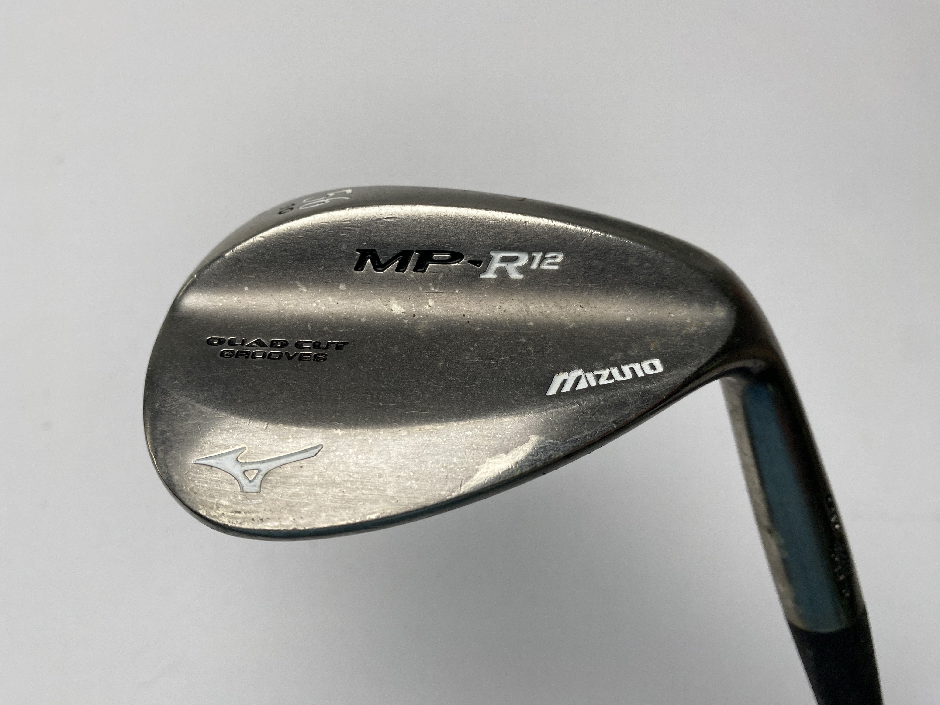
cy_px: 352
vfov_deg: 54.9
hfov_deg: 69.4
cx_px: 470
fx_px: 679
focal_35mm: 25
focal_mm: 4.25
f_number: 1.8
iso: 32
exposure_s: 1/431
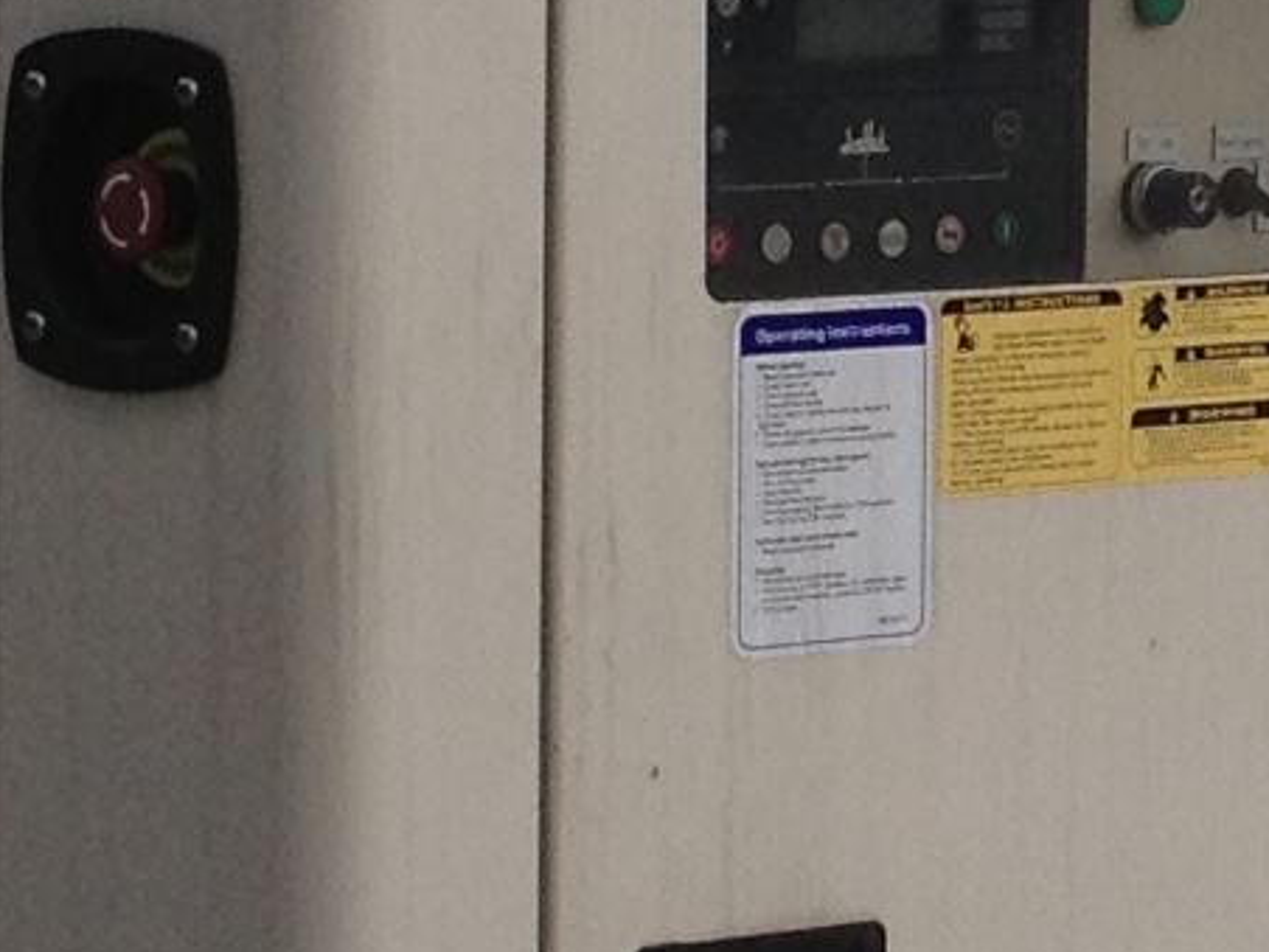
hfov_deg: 7.7
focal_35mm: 253
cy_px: 183
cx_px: 1699
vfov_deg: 5.9
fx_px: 9275
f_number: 2.4
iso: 50
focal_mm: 4.28
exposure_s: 1/1493
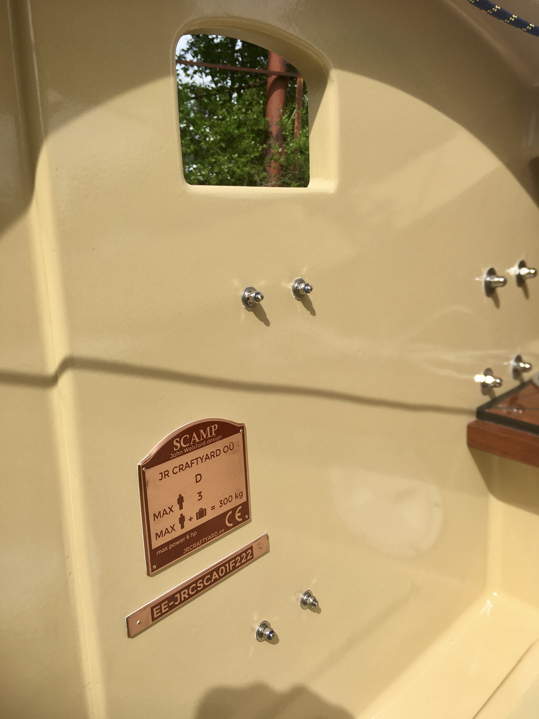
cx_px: 270
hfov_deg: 48.2
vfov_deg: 61.7
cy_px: 360
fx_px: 602
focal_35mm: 29
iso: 25
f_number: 2.2
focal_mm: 4.15
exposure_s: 1/1570
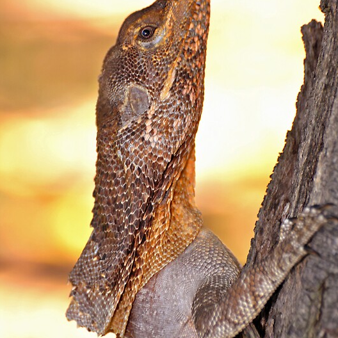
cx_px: 169
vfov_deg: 4.9
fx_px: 3940
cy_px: 141
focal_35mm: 357
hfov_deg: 4.9
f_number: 5.6
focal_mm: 185
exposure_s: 1/80
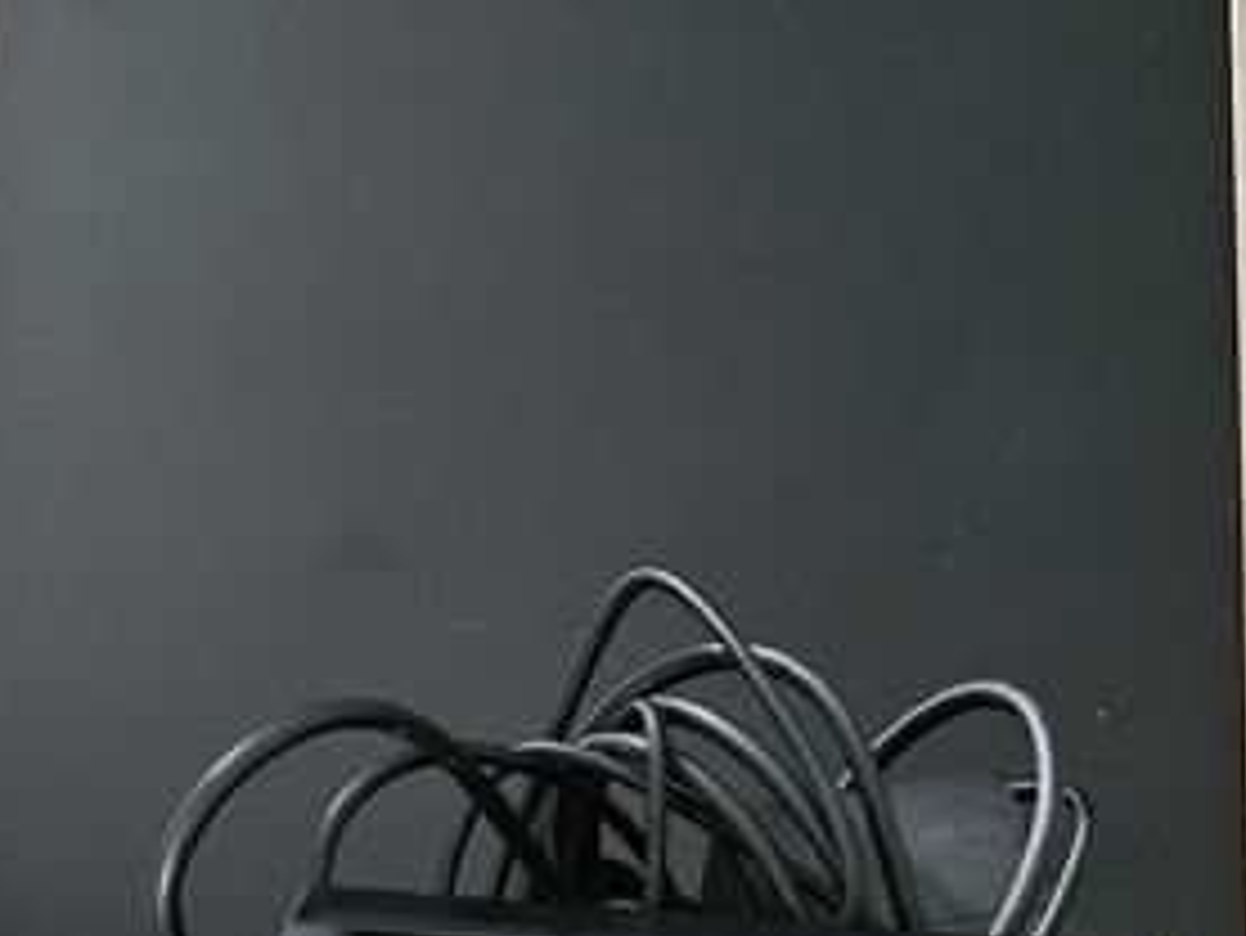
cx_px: 720
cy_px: 1683
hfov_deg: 23.5
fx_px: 2989
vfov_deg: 15.3
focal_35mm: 83
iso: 800
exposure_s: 1/50
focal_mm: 5.4
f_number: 1.8
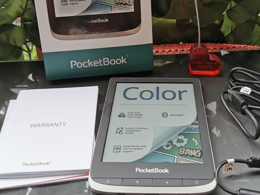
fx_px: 338
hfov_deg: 41.9
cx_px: 151
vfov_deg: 31.6
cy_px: 47
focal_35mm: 45
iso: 50
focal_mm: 5.56
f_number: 1.6
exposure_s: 1/127
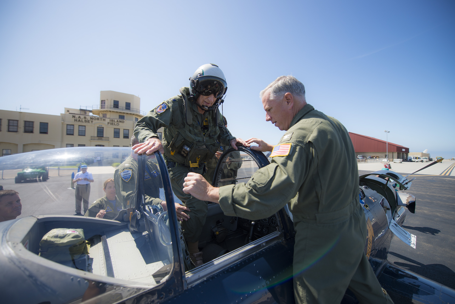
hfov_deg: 104.2
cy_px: 152
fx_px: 177
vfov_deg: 81.2
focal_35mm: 14
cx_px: 228
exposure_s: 1/2000
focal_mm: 14
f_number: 2.8
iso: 100
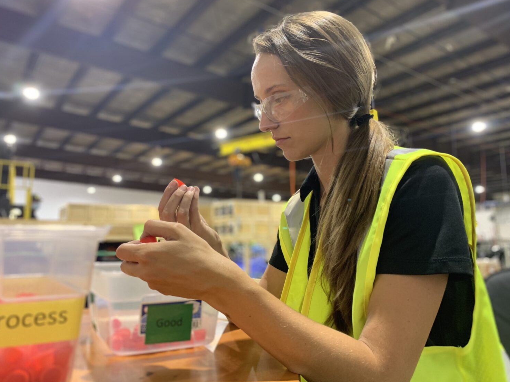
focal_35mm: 27
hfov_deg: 65.3
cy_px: 184
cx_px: 256
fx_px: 398
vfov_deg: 51.3
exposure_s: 1/60
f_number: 1.8
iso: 320
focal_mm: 4.25
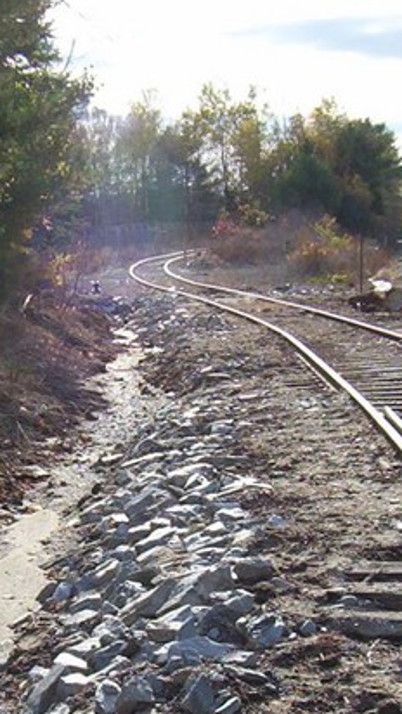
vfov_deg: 21.8
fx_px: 1837
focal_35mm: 97
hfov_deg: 12.5
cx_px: 109
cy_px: 548
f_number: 5.17
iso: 100
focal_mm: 5.77
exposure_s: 1/304
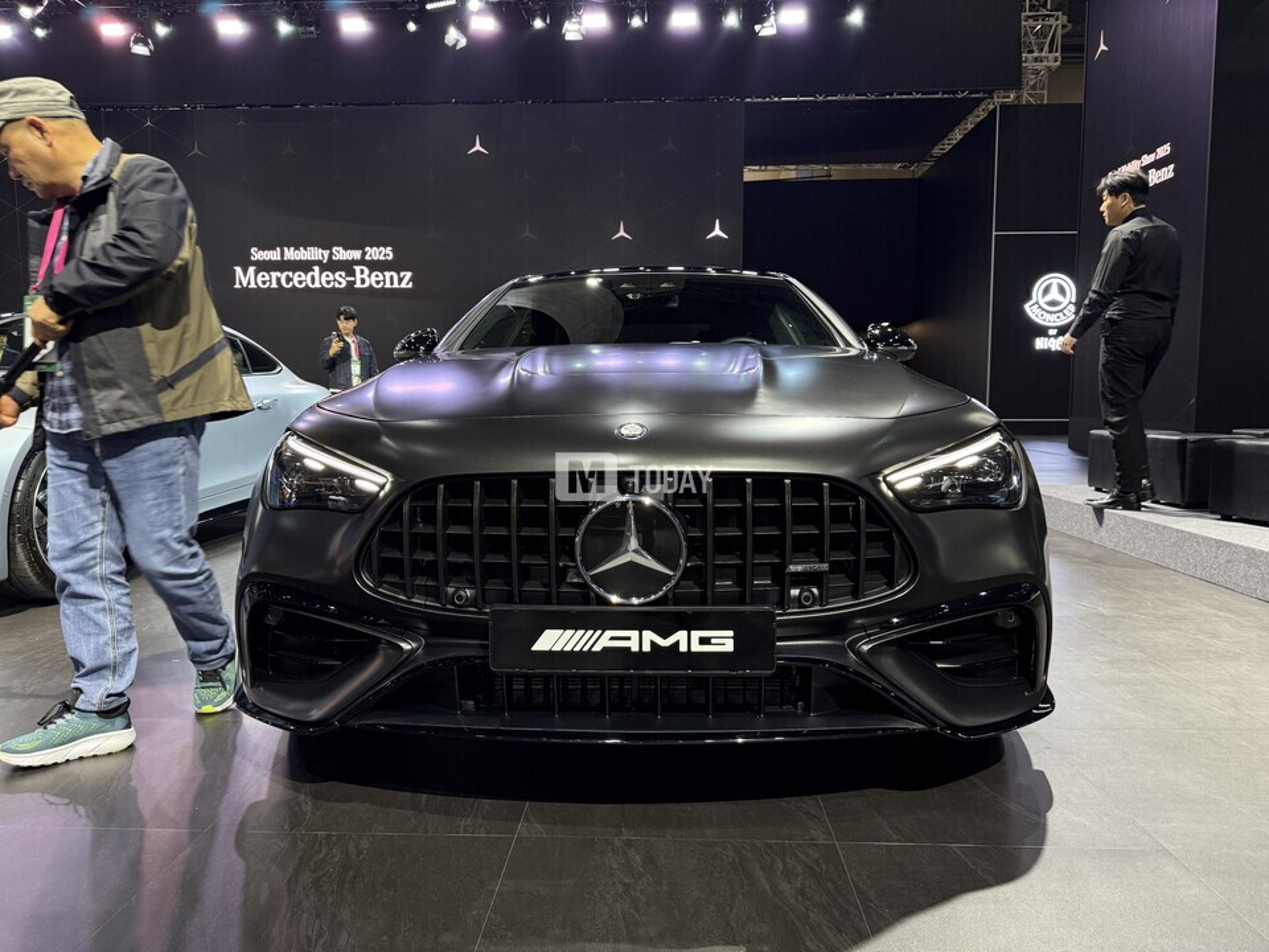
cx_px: 634
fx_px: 880
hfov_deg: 71.6
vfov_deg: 56.8
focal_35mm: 24
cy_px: 476
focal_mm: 6.76
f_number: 1.78
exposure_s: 1/68
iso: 200
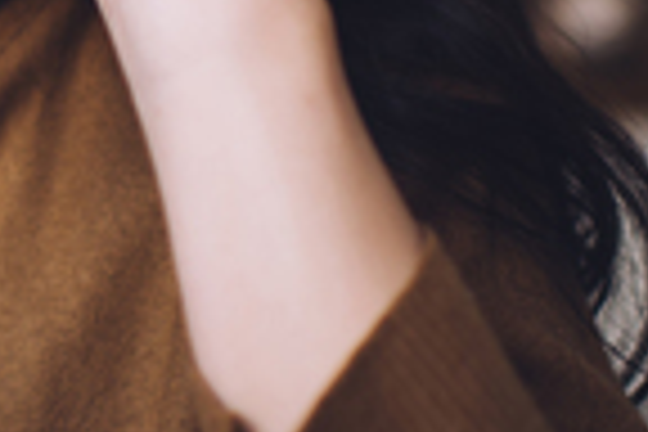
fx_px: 2574
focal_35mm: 143
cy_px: -153
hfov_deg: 13.5
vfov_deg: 9.4
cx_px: -346
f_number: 1.6
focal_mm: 35
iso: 100
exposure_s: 1/160
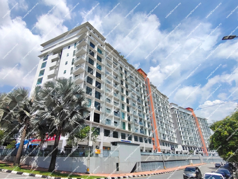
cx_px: 119
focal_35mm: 16
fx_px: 110
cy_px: 90
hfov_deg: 94.5
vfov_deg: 78.1
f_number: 2.2
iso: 50
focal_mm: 1.66
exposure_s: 1/2018
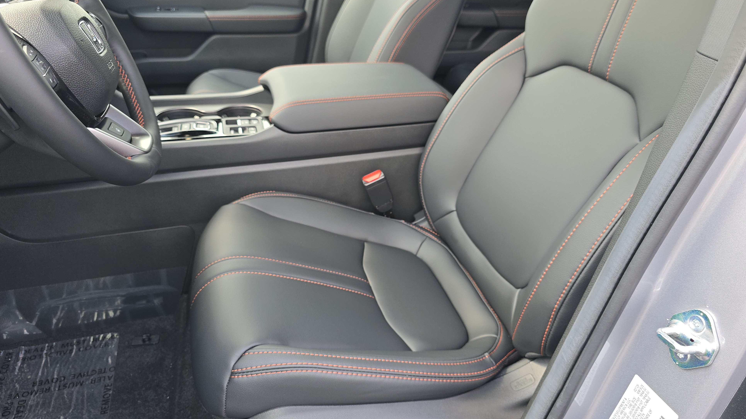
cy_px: 195
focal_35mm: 26
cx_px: 362
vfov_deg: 44.4
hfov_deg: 71.9
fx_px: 514
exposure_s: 1/180
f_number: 1.7
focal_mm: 6.3
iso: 64
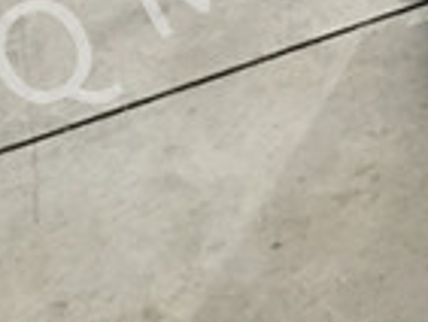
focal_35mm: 123
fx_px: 1522
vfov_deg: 10.8
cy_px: -358
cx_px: 756
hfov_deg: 14.3
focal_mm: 4.15
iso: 125
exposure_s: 1/33
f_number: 2.2
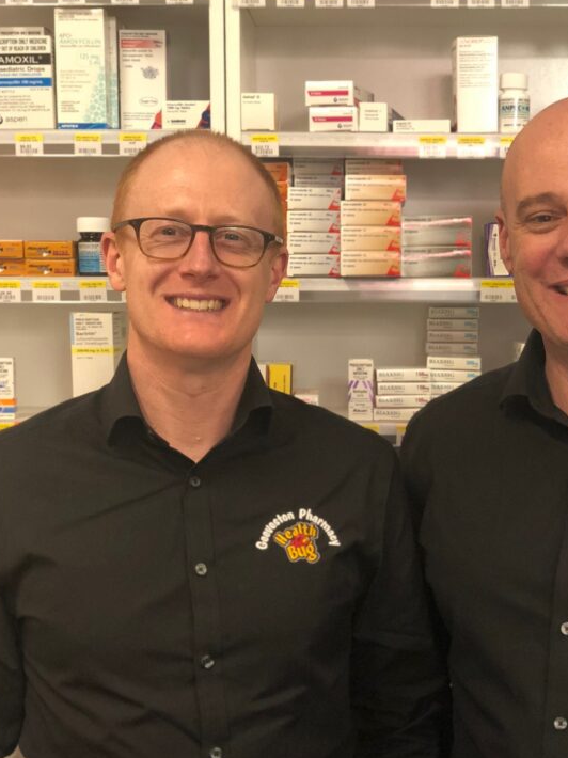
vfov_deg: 25.9
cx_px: 396
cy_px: 479
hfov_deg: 19.5
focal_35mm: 75
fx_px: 1642
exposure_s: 1/33
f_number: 2.4
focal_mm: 6
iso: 100
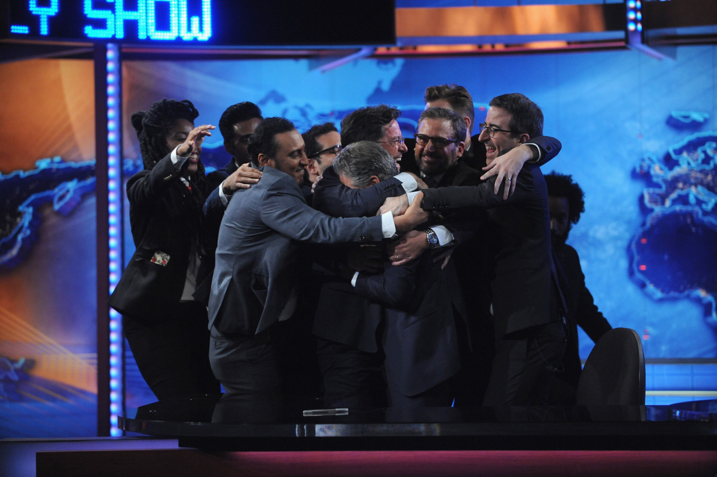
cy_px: 238
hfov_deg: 17.1
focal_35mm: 120
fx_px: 2388
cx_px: 358
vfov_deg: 11.4
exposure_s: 1/320
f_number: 3.2
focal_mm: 120
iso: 3200
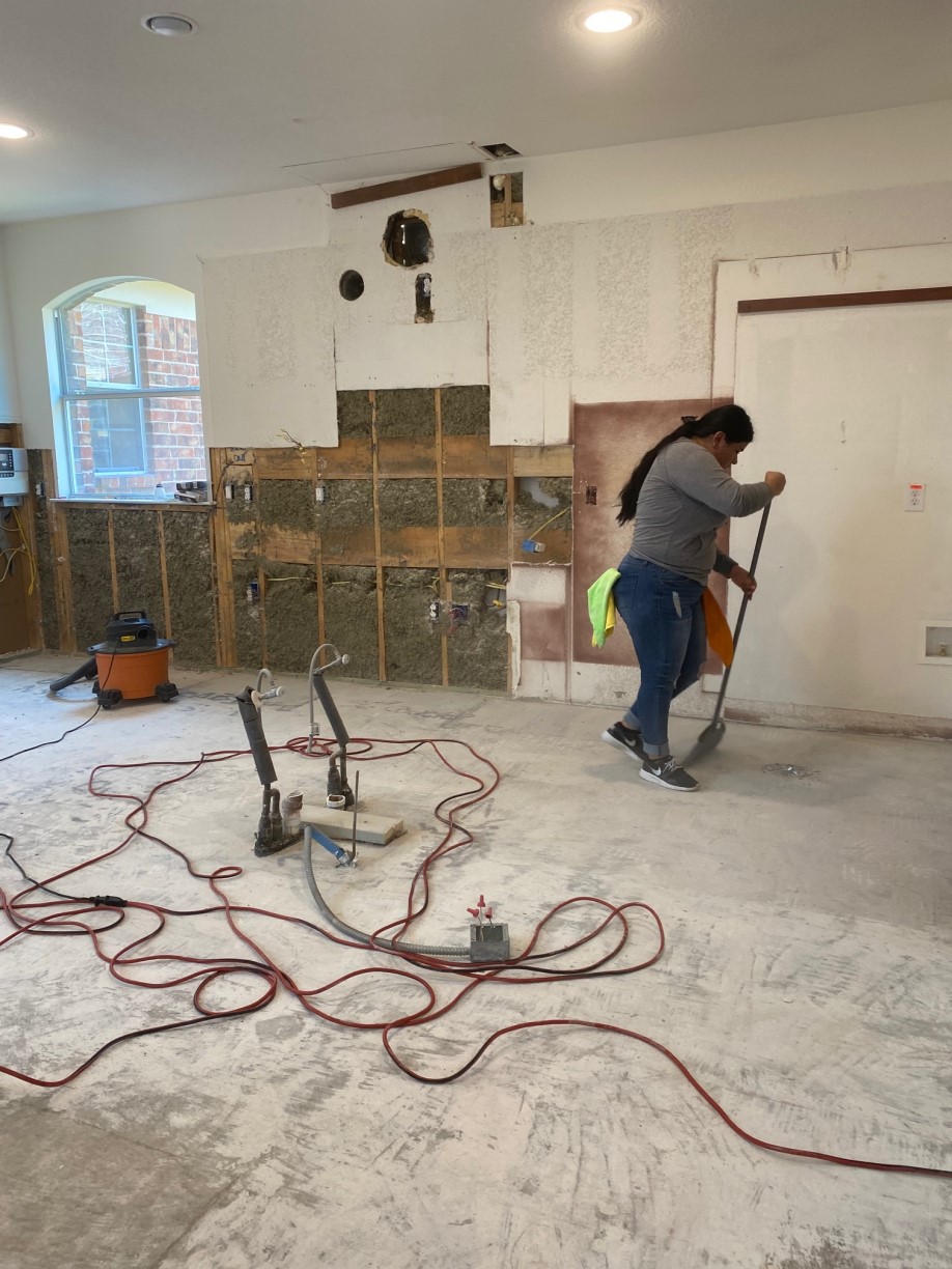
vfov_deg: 67.3
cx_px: 476
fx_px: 953
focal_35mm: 26
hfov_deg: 53.1
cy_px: 634
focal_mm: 4.25
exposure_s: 1/60
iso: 80
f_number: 1.8
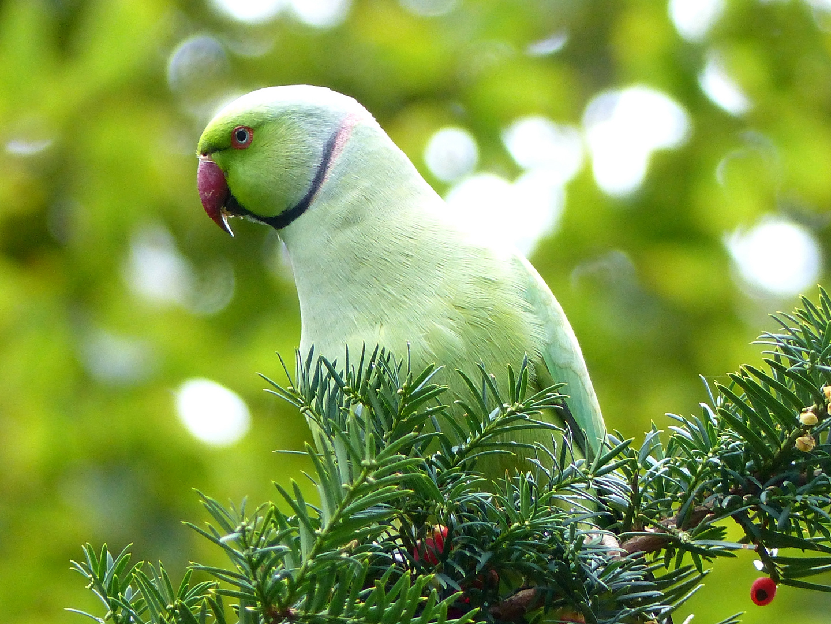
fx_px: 27367
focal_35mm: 1140
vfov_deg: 1.3
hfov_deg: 1.7
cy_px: 312
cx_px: 416
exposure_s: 1/125
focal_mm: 108
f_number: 2.8
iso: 320
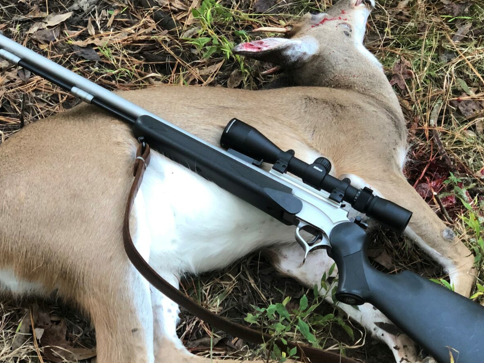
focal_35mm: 67
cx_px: 236
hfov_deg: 29.0
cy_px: 169
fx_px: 937
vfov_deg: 21.9
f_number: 2.4
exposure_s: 1/30
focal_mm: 6
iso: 125
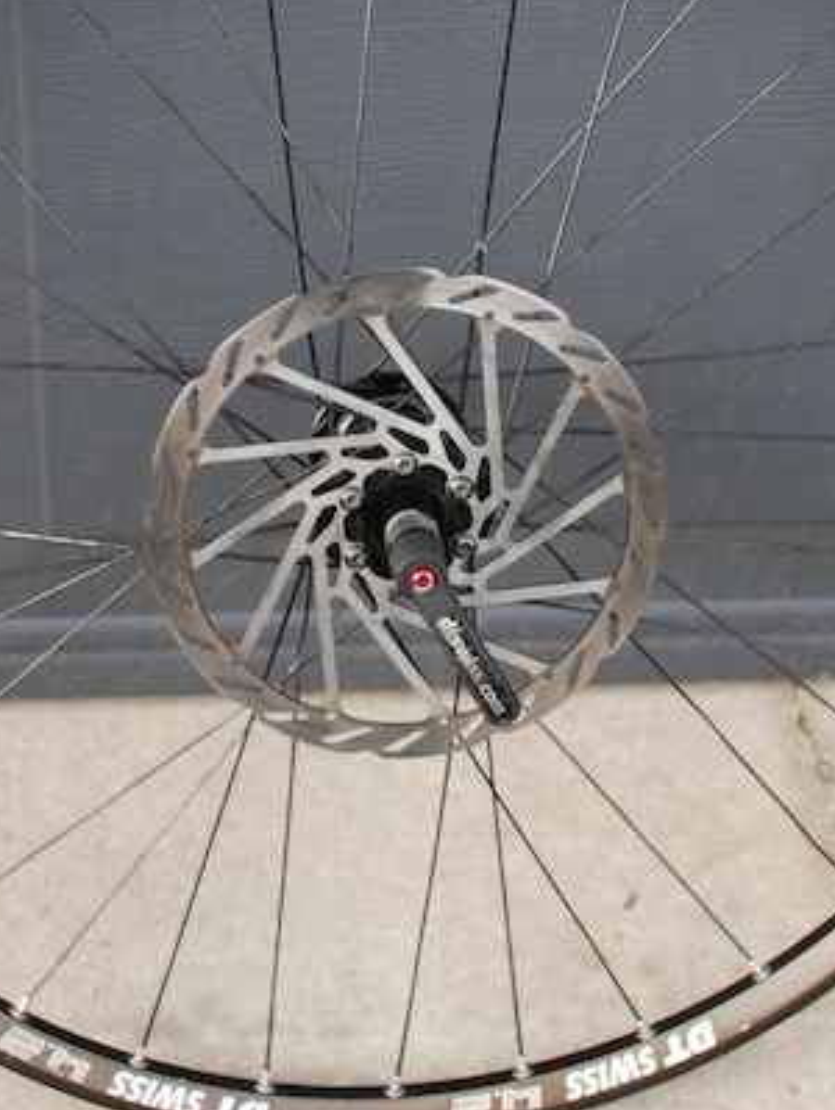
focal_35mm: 81
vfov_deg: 24.0
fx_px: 2601
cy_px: 376
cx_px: 401
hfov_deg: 18.2
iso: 200
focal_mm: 28
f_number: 4.5
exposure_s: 1/80
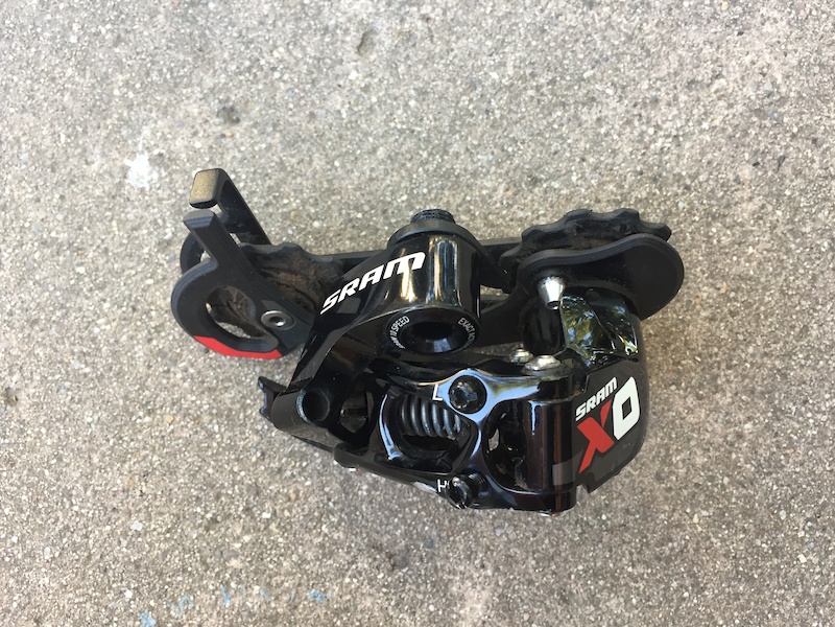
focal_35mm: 29
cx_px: 418
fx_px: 700
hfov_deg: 61.7
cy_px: 314
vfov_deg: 48.2
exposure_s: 1/30
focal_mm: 4.15
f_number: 2.2
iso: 64
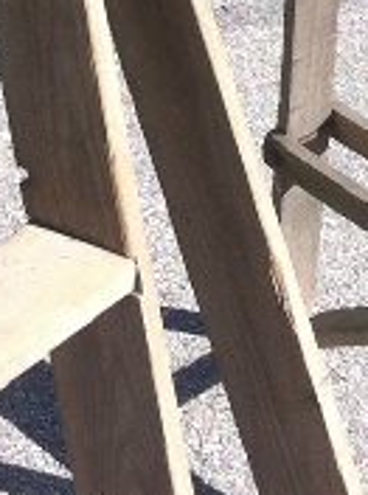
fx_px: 2920
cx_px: -126
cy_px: -740
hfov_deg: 7.1
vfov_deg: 8.7
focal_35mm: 205
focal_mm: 3.85
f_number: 2.8
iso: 80
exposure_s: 1/651
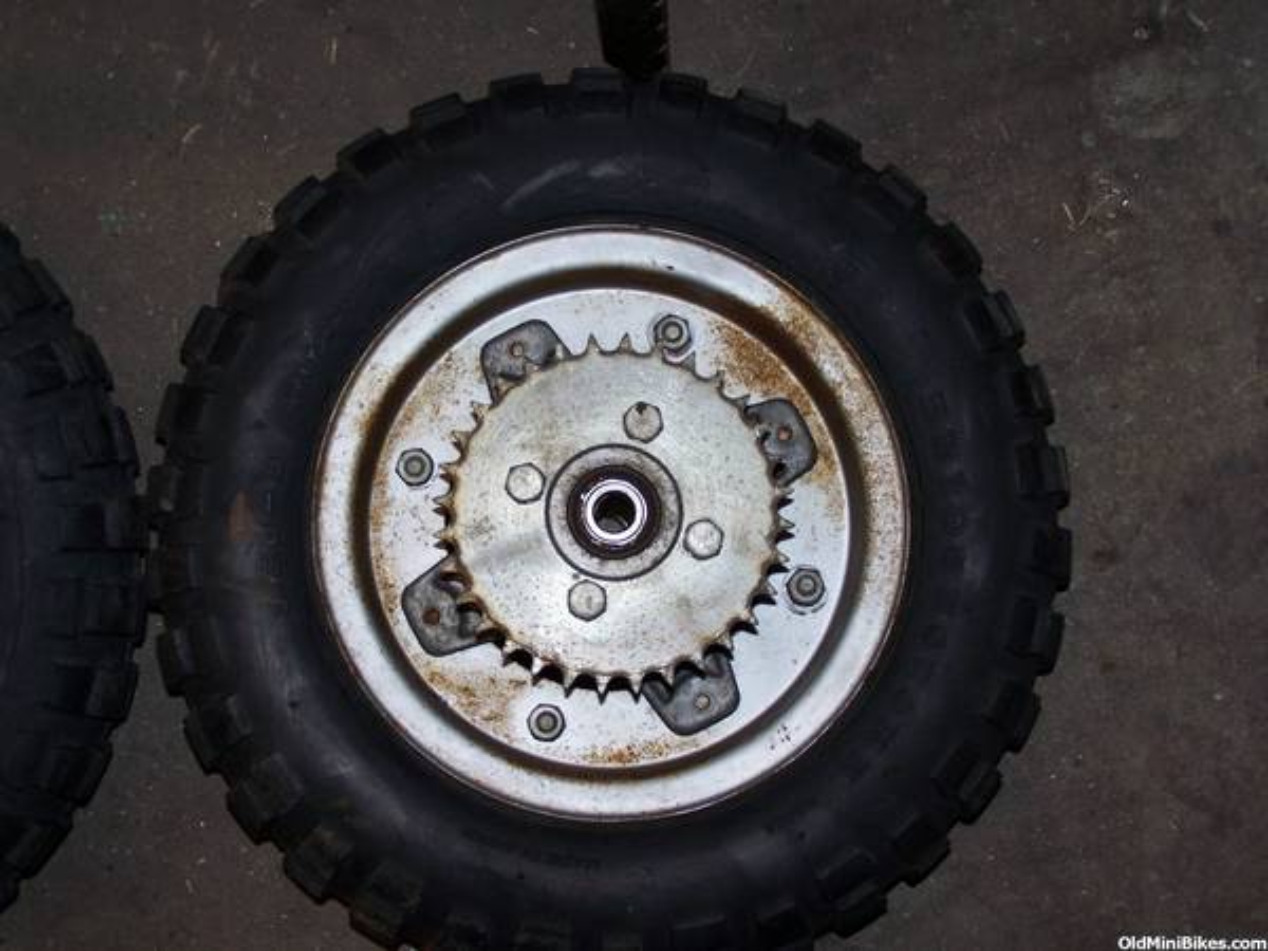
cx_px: 634
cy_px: 476
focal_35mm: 64
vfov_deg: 22.9
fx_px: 2344
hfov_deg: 30.3
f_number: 3.2
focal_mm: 10.7
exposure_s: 1/80
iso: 80
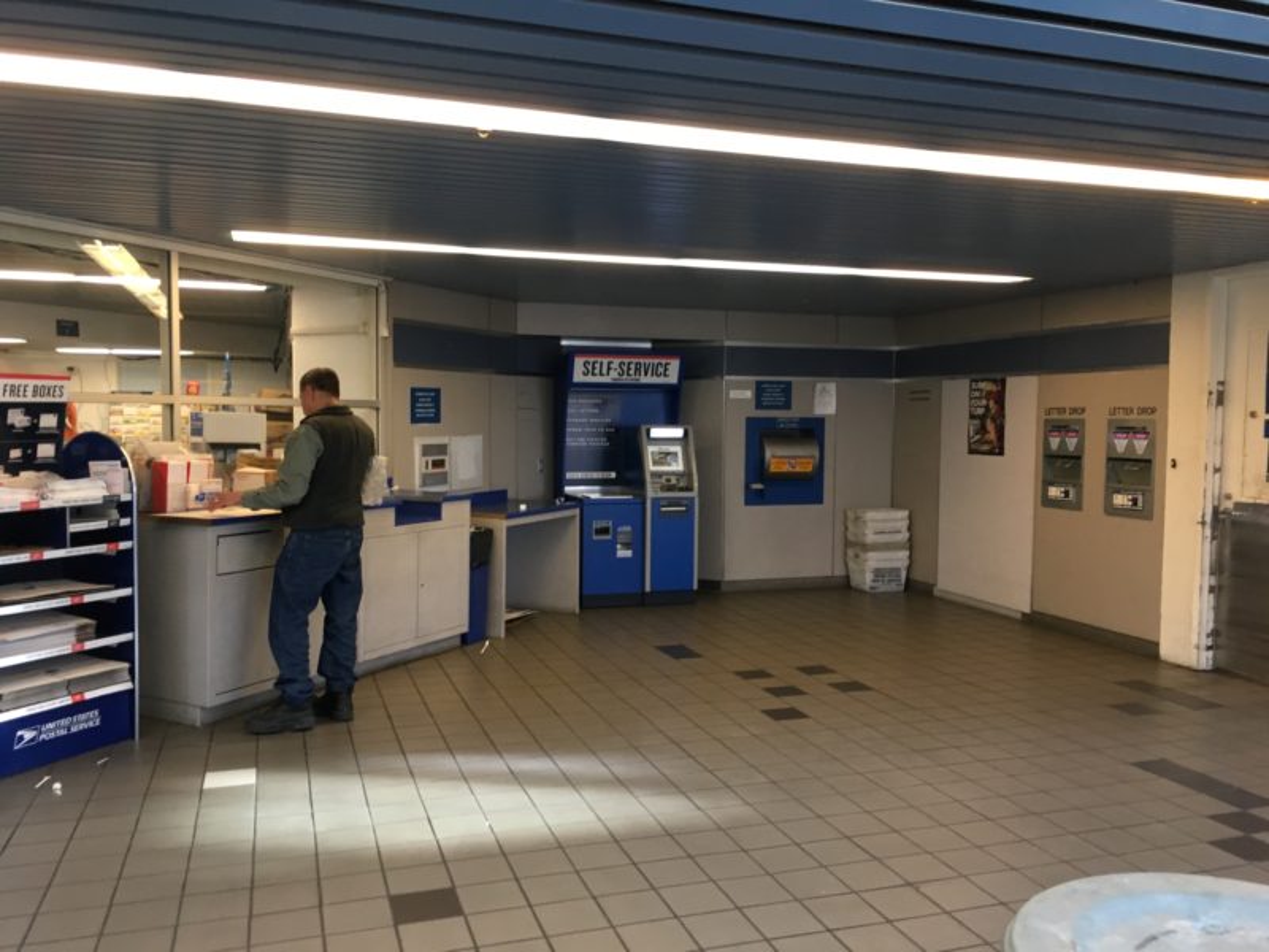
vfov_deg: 48.2
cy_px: 476
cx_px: 634
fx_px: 1063
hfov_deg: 61.7
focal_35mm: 29
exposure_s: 1/30
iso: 100
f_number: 2.2
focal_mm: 4.15
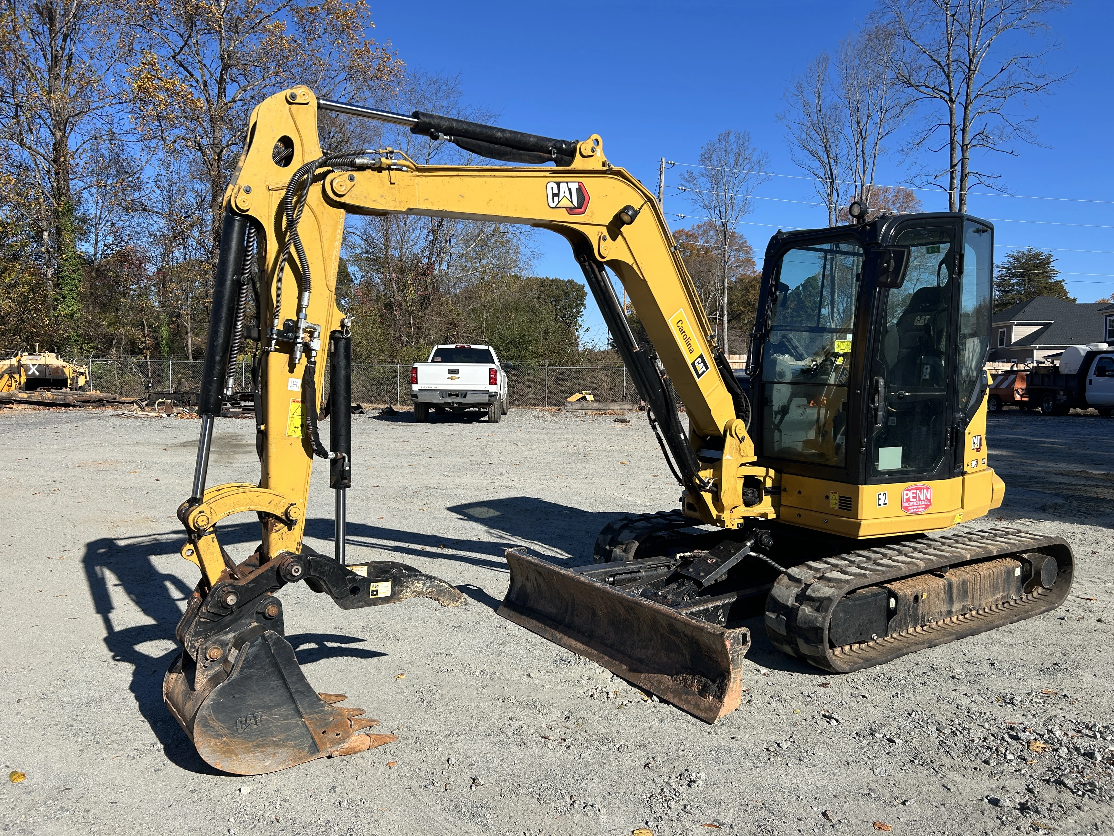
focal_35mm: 26
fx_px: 837
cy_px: 418
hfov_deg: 67.3
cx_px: 557
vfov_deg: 53.1
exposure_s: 1/3968
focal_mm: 5.7
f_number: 1.5
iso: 50
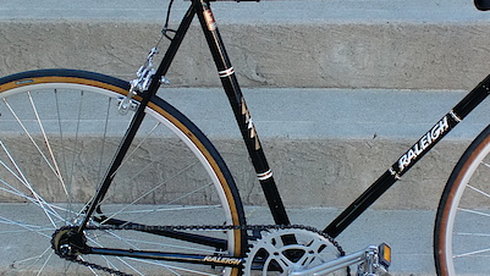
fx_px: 988
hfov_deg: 27.7
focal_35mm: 76
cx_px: 334
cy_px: 142
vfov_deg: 15.9
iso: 80
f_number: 3.1
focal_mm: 6.3
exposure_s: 1/60
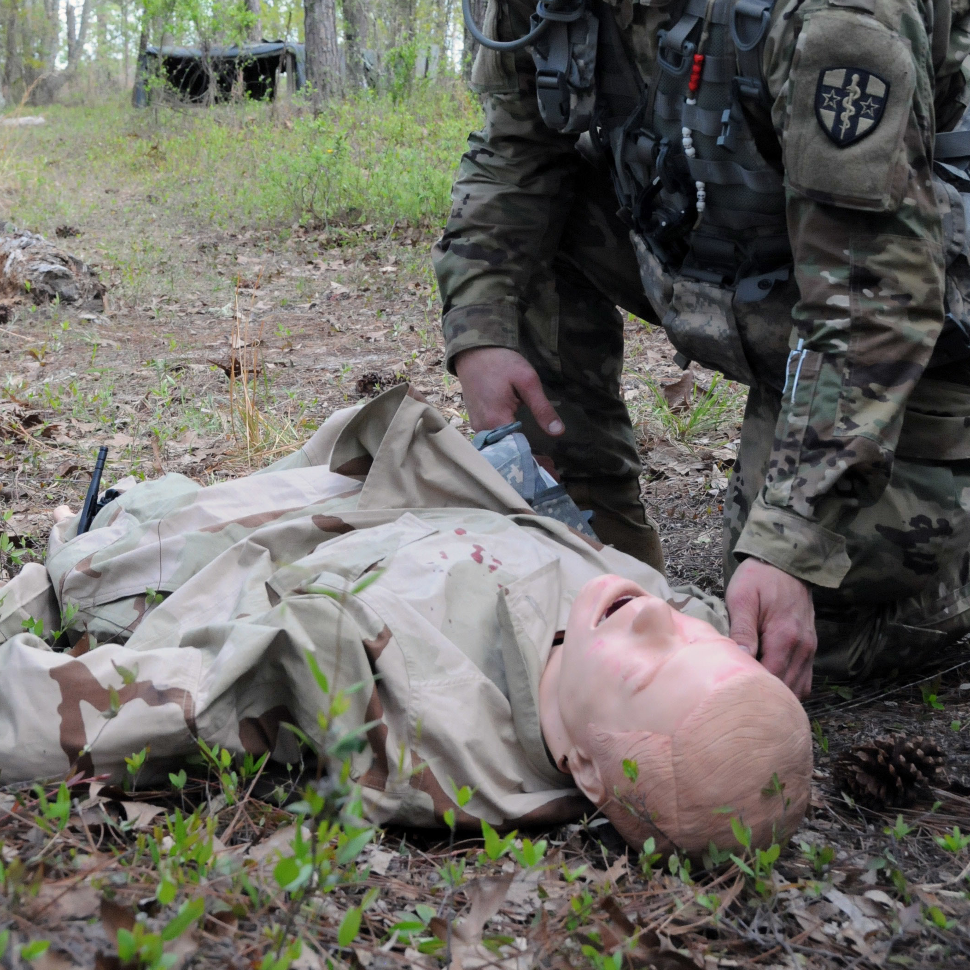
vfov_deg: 24.5
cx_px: 479
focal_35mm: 70
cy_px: 298
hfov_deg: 24.7
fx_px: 2219
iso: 1600
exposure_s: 1/250
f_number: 8
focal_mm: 36
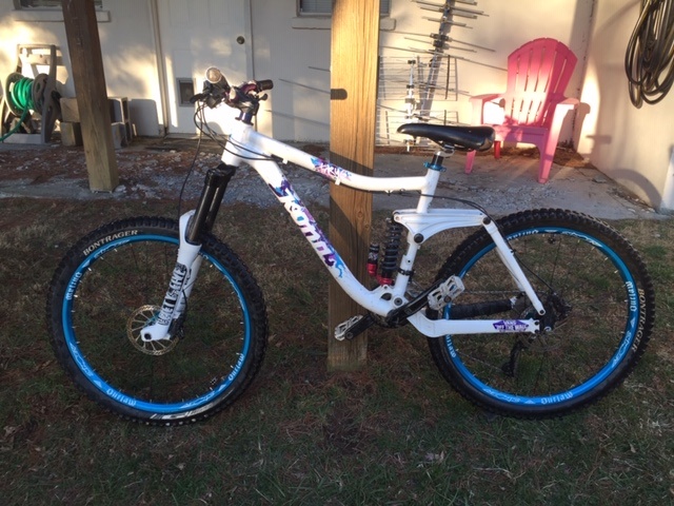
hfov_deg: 61.7
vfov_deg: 48.2
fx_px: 565
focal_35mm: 29
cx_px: 337
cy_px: 253
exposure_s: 1/122
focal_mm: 4.15
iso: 32
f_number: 2.2
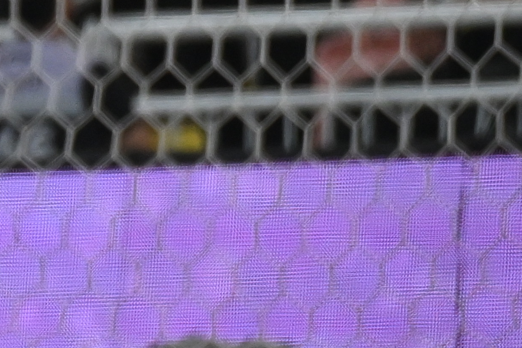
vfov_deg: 0.7
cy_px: -39
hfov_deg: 1.0
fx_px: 29154
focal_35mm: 2011
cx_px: -967
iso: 1250
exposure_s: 1/2000
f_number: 2.8
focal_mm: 300
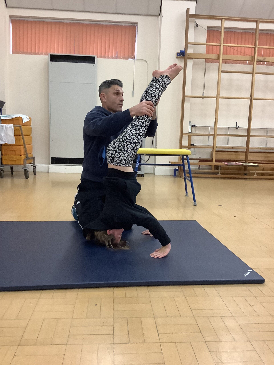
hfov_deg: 45.4
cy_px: 182
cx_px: 137
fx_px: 327
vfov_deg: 58.4
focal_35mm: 31
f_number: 2.4
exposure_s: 1/50
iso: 200
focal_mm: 3.3
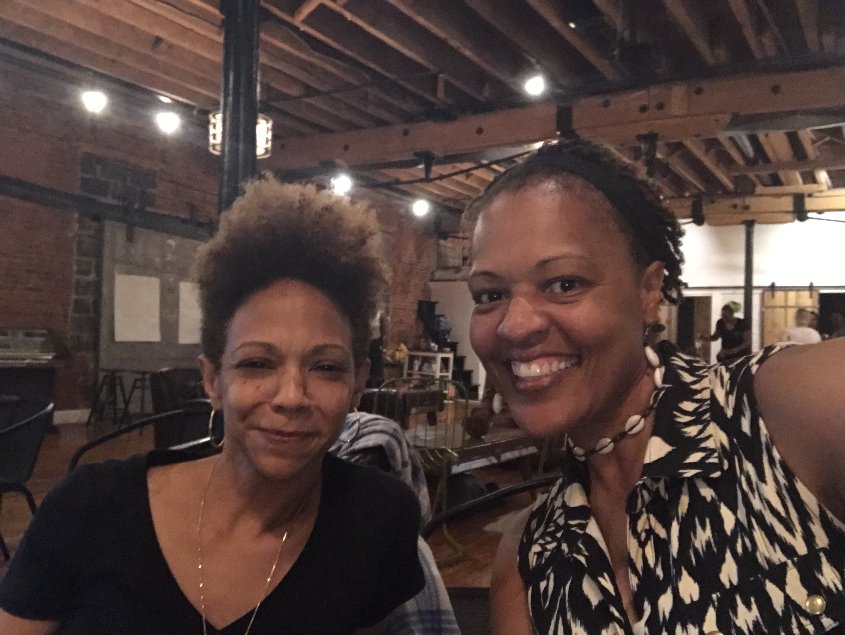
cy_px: 318
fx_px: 782
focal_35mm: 32
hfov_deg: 56.8
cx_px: 422
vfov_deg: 44.2
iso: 500
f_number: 2.2
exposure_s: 1/20
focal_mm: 2.87
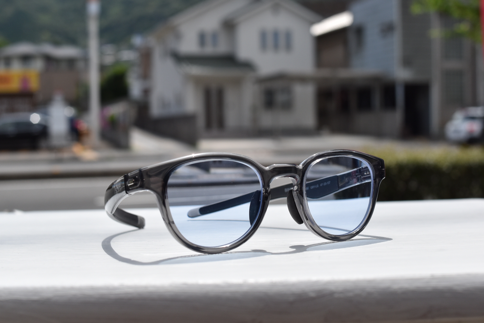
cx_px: 242
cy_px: 162
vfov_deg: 25.8
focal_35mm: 52
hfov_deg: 37.9
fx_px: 706
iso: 400
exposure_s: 1/2000
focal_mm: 35
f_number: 4.5
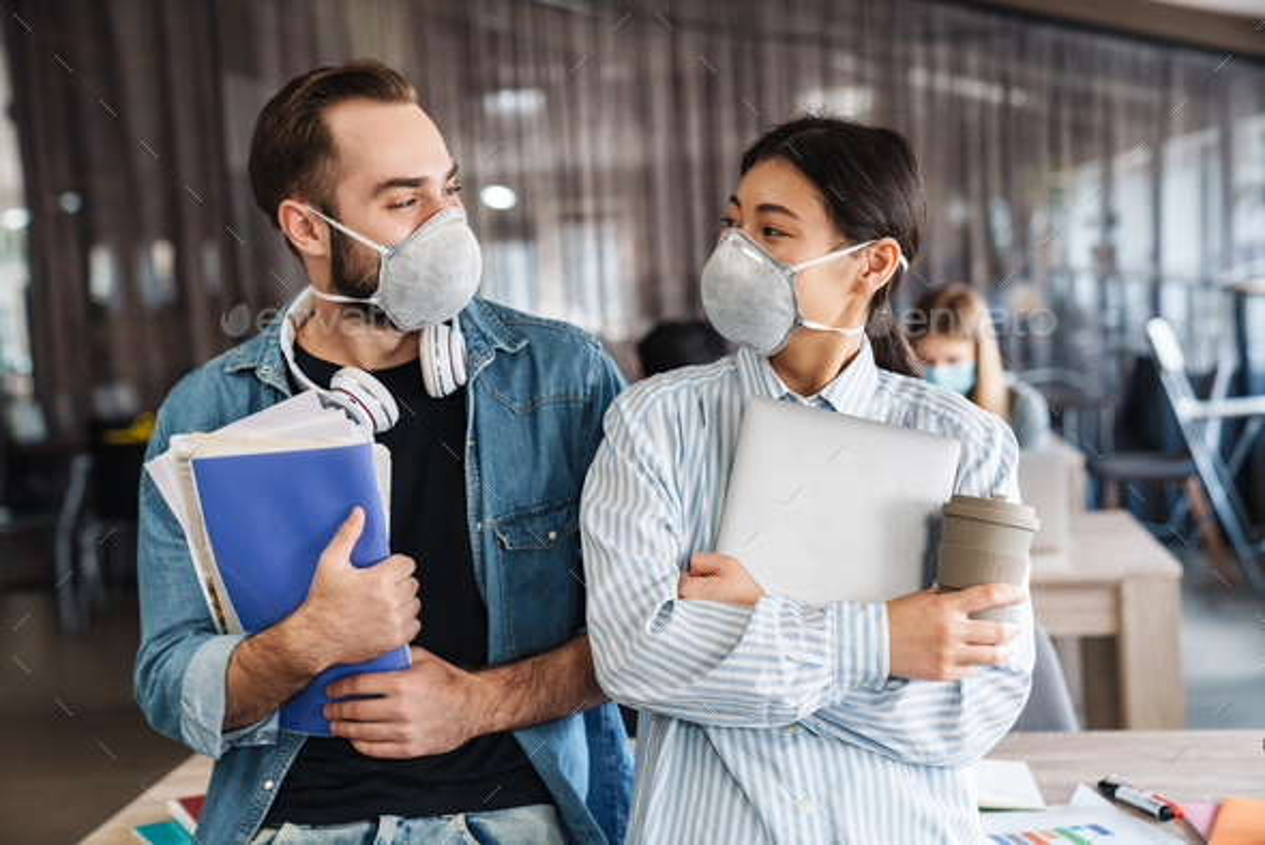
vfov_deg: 23.0
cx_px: 632
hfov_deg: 33.9
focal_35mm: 59
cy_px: 422
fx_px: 2074
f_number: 3.2
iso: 1250
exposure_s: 1/160
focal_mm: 59
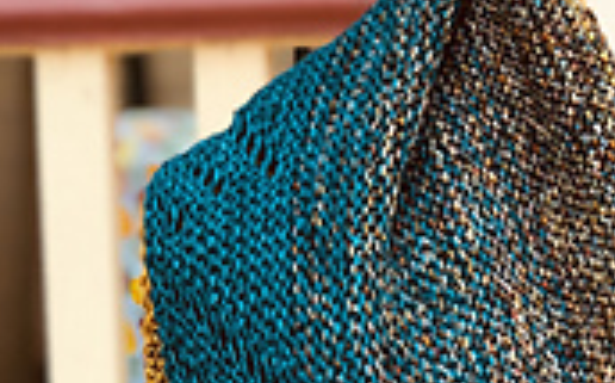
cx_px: 499
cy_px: 480
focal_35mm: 176
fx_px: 2946
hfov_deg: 11.9
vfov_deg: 7.4
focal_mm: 6.6
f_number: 2.8
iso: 32
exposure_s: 1/120
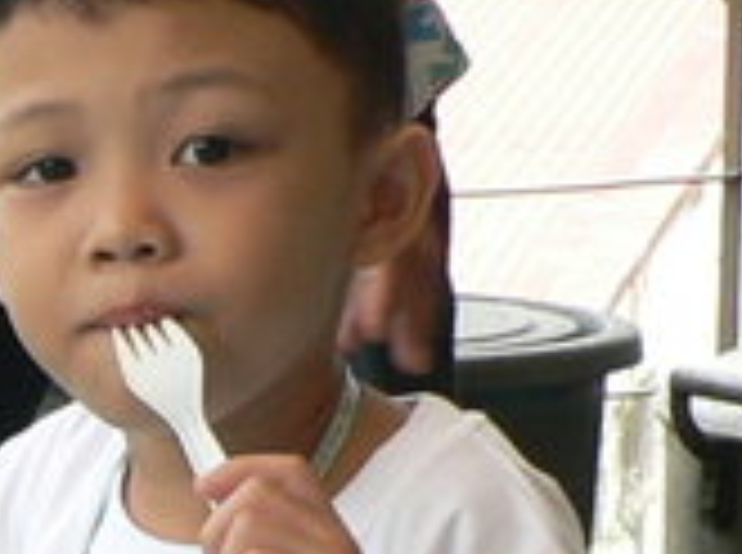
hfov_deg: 8.6
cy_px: 689
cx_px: -486
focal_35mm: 224
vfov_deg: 6.6
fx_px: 4791
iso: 80
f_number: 2.8
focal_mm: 6
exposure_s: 1/80
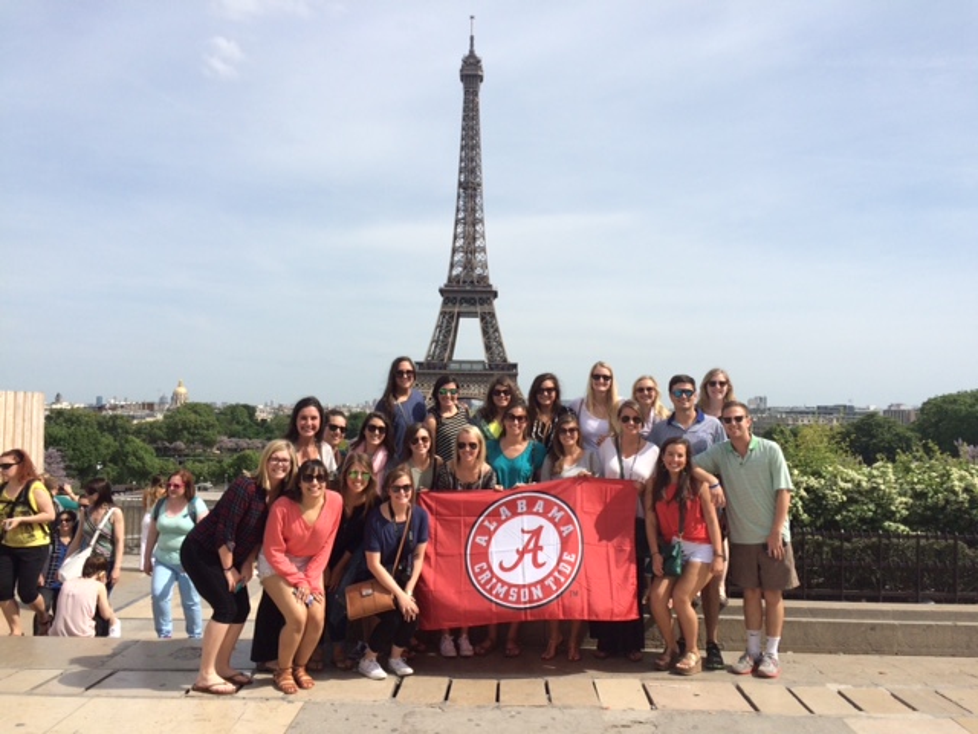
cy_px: 367
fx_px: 819
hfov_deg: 61.7
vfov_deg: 48.2
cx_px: 489
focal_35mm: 29
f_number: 2.2
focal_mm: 4.15
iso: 32
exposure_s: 1/3165
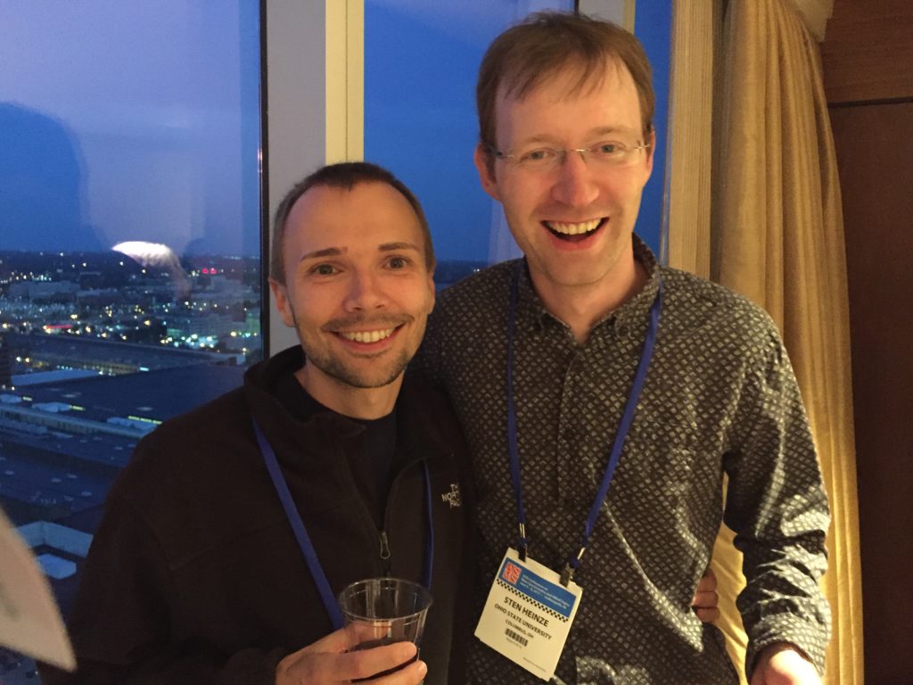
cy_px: 342
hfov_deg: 61.7
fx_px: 765
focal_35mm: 29
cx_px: 456
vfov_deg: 48.2
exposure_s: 1/15
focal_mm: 4.15
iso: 800
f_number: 2.2
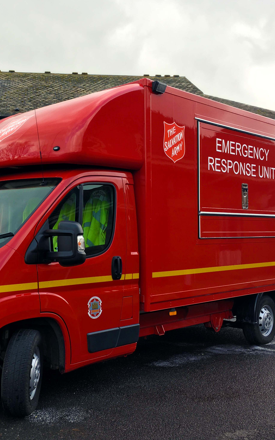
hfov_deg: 30.3
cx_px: 87
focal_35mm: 42
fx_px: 504
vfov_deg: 47.2
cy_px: 220
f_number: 2.2
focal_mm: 4.15
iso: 25
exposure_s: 1/418
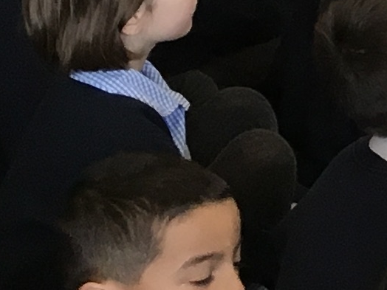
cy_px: -317
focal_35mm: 223
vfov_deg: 6.4
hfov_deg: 7.8
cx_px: 1140
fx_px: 2493
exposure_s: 1/33
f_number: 2.2
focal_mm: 4.15
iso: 50
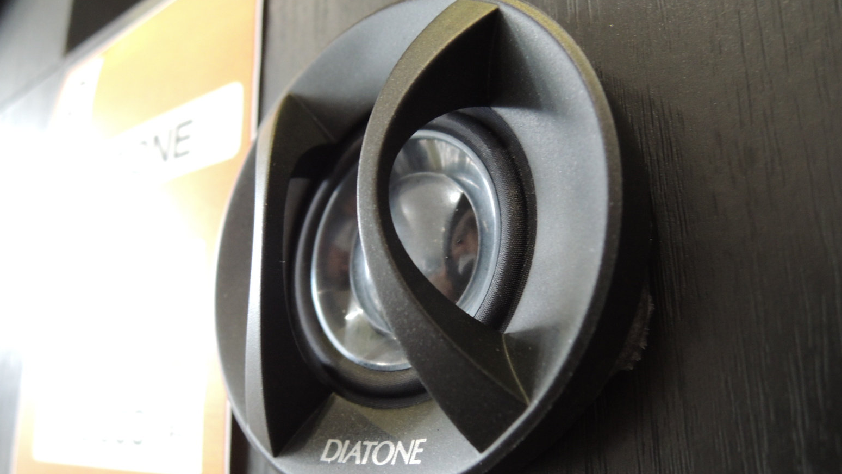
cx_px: 414
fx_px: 603
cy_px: 275
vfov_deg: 42.8
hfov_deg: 69.8
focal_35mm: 27
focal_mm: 4.3
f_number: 2.8
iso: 320
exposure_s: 1/30
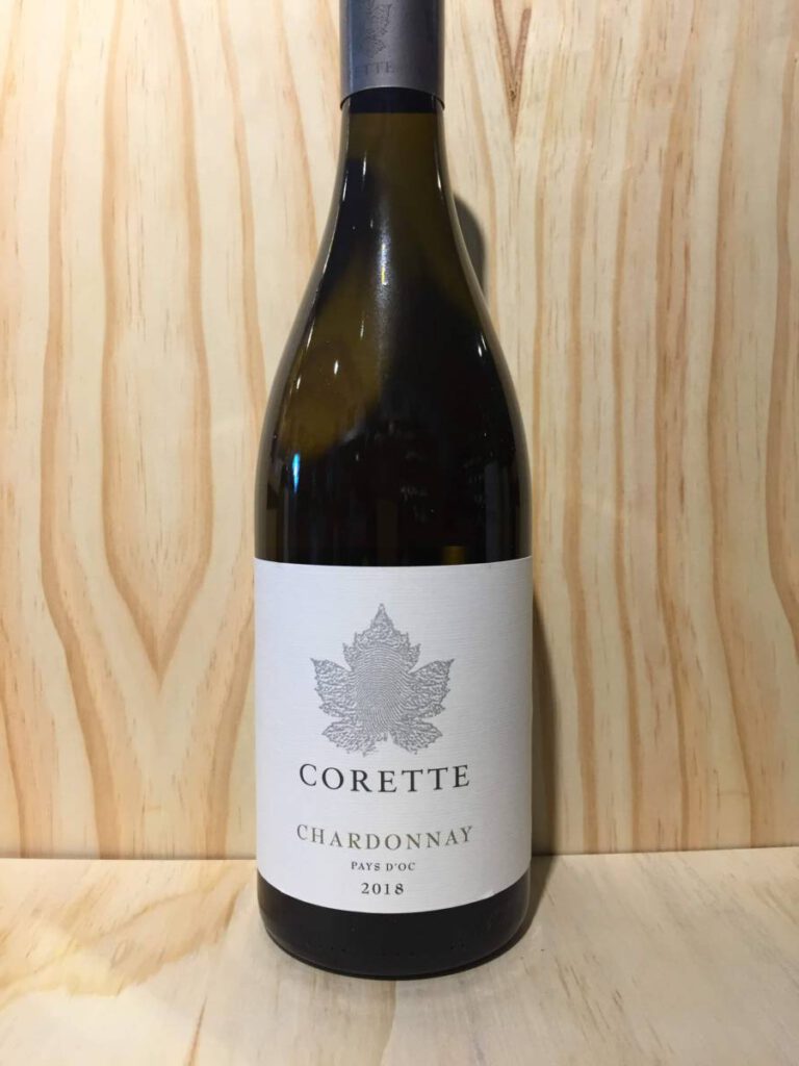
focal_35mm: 29
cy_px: 533
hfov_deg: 48.2
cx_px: 400
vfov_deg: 61.7
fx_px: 892
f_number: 2.2
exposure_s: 1/33
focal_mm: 4.15
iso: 40
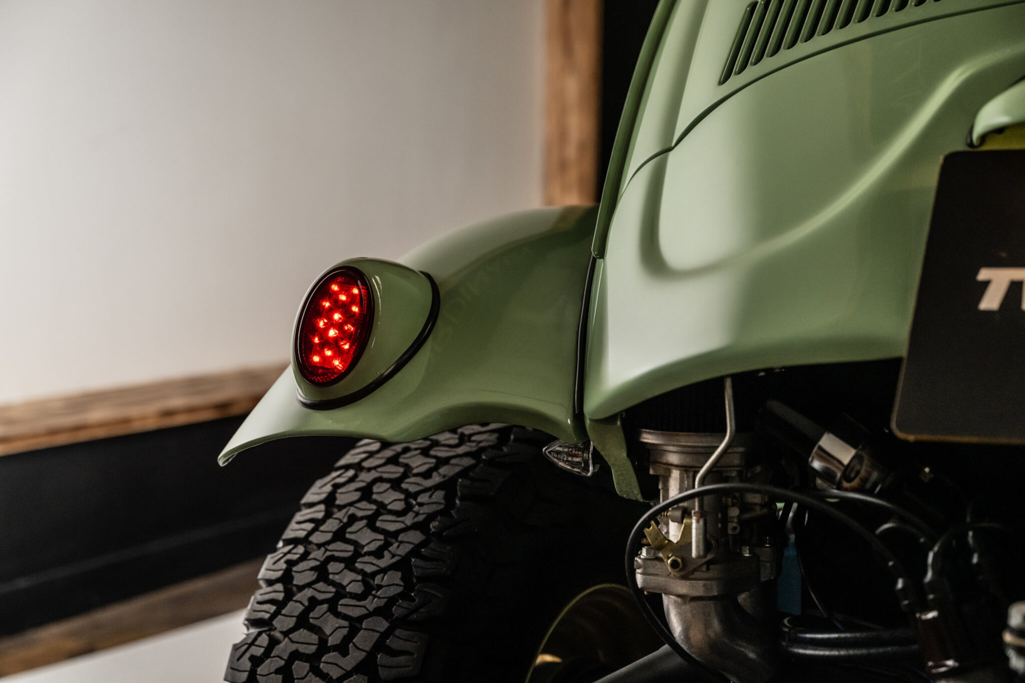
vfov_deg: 21.6
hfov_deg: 31.9
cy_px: 342
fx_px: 1793
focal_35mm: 63
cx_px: 512
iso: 1250
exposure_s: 1/125
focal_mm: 63
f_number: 4
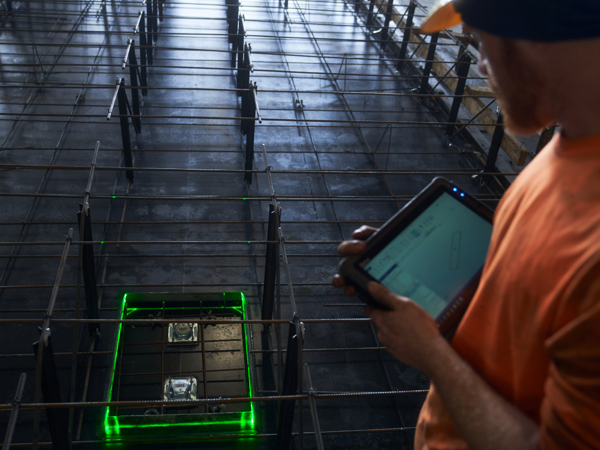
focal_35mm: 35
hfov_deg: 52.6
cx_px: 291
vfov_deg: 40.7
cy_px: 224
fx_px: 607
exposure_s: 1/25
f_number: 3.5
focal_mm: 32
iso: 250
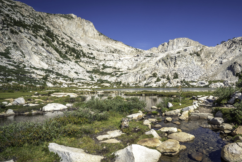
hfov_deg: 79.3
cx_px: 155
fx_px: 141
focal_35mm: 21
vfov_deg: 58.7
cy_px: 102
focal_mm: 16
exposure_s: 1/250
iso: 100
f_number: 16
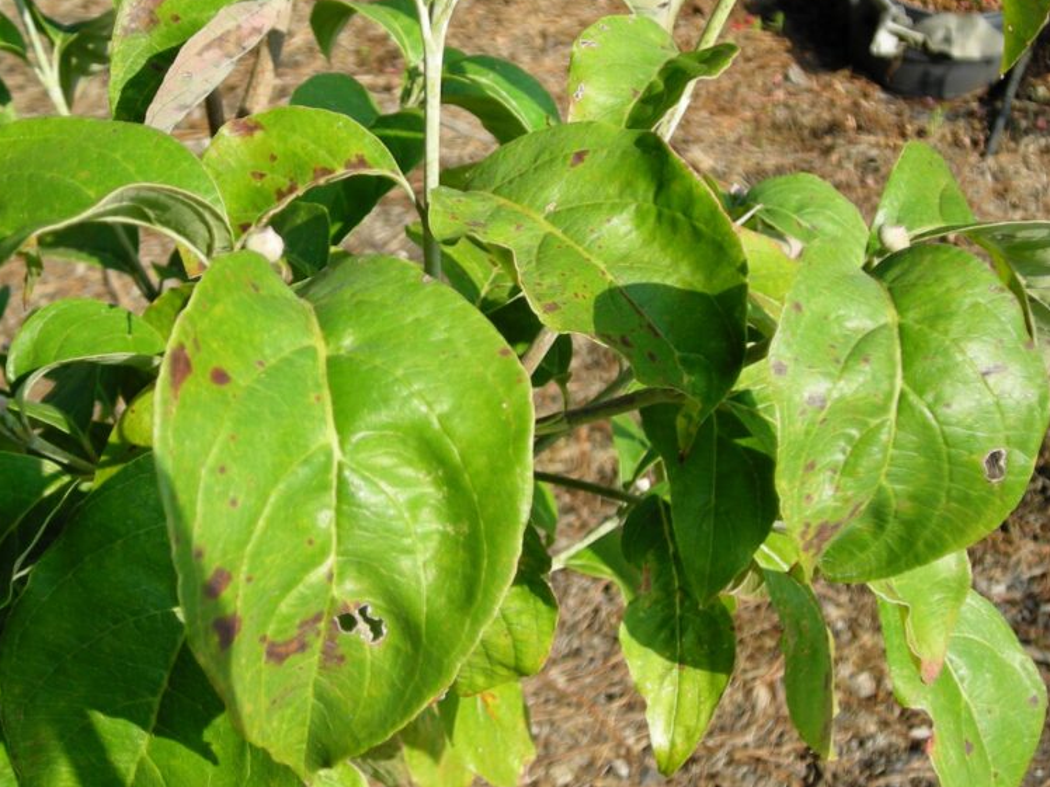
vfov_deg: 28.0
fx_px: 1577
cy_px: 361
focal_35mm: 52
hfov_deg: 36.8
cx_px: 517
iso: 50
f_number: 3.2
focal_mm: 6.3
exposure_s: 1/314
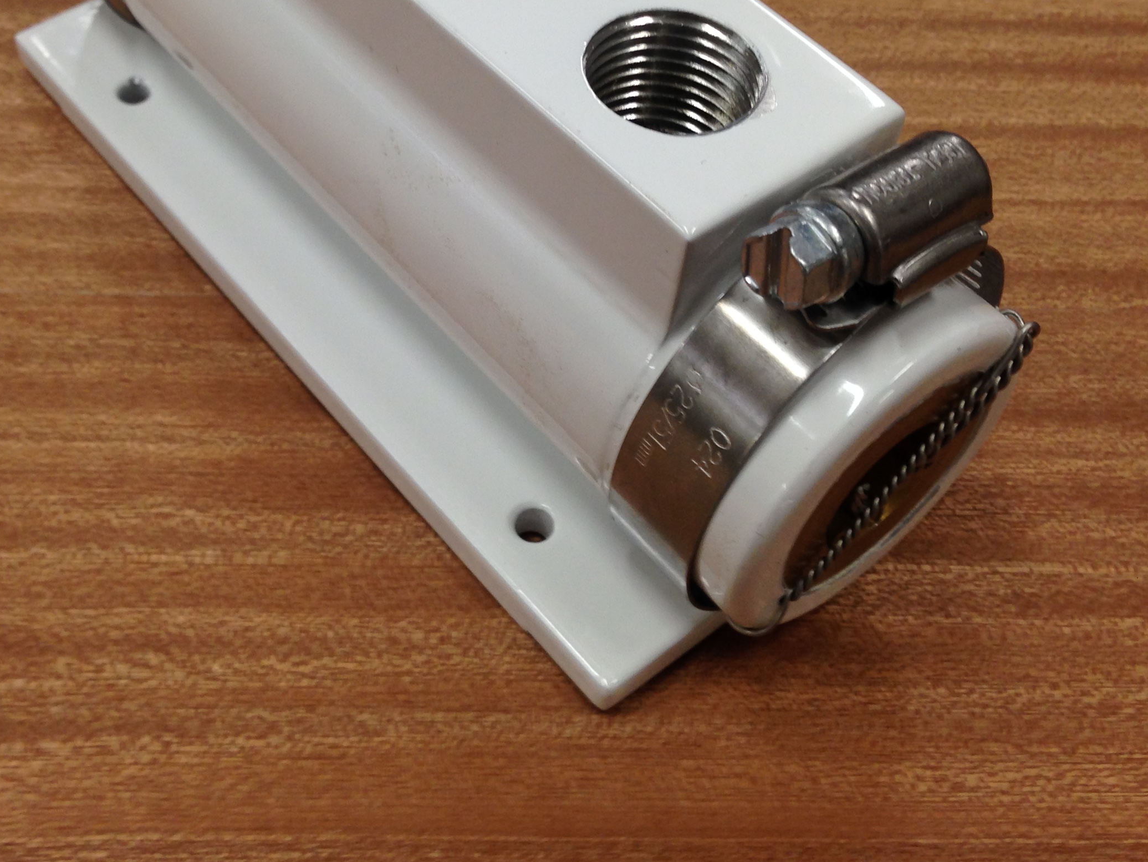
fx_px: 1725
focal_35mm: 52
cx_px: 438
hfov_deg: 36.6
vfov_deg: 27.8
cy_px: 260
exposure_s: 1/30
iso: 50
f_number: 2.4
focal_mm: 4.12
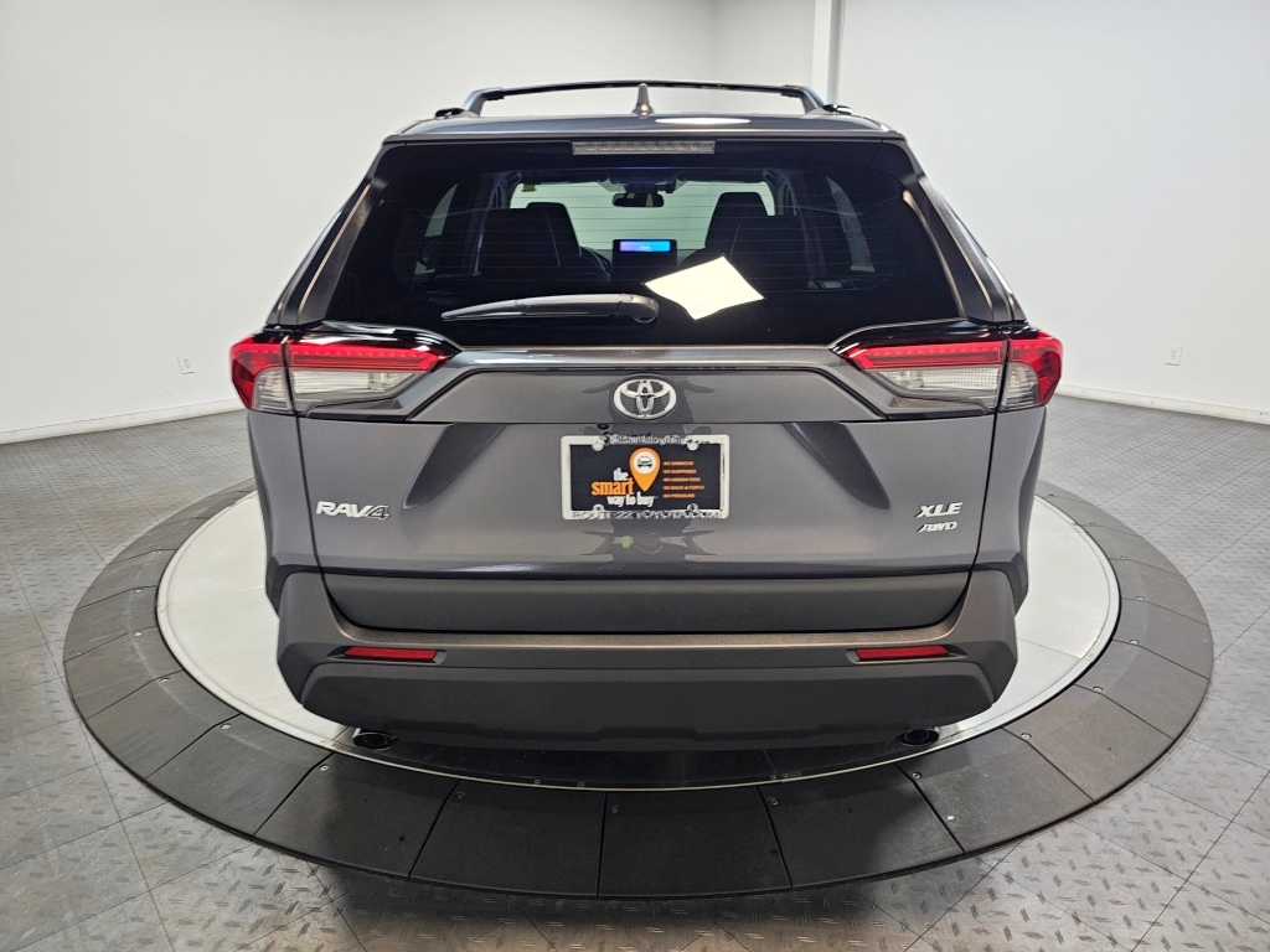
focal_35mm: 23
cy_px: 476
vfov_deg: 58.9
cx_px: 635
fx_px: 844
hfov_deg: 73.9
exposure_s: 1/60
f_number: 1.7
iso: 640
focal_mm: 6.3
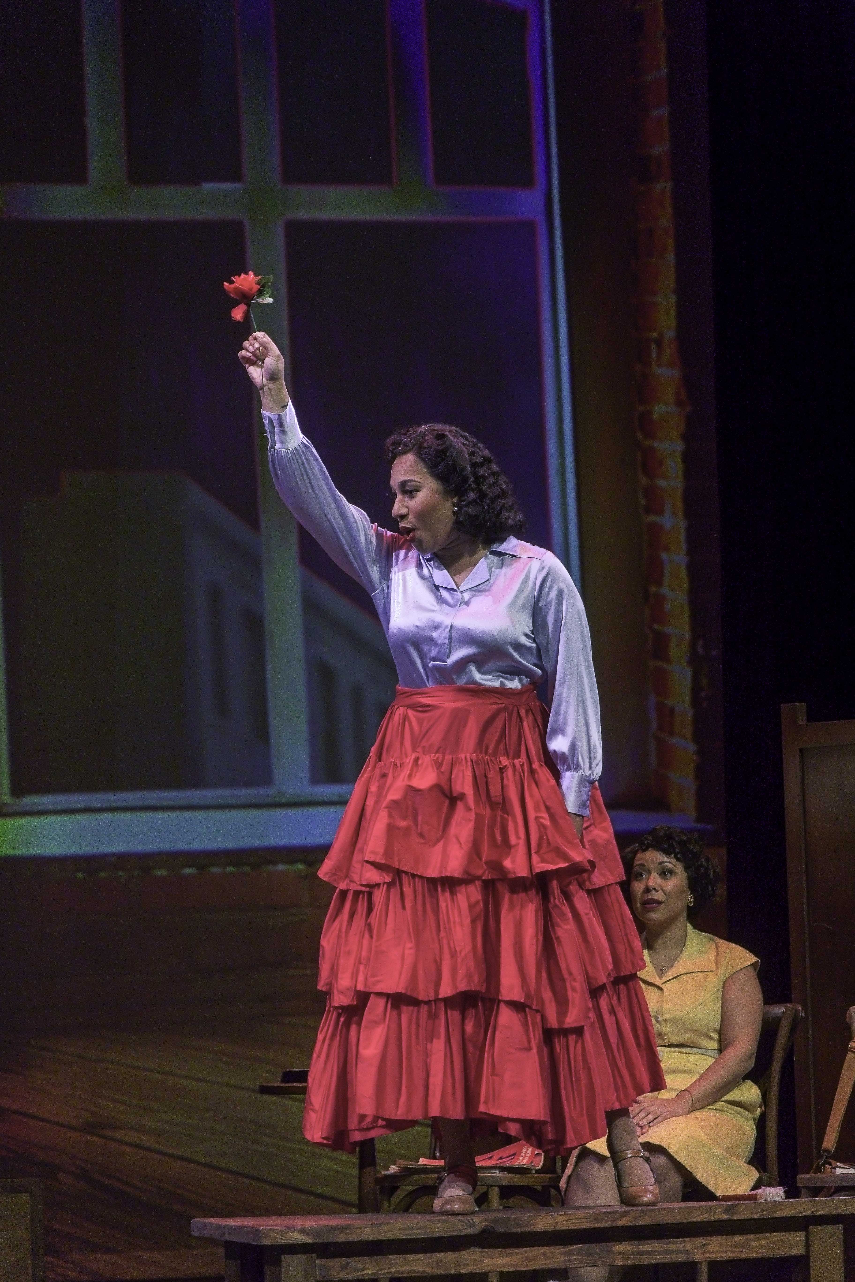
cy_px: 641
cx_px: 428
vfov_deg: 10.4
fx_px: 7018
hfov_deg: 7.0
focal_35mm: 197
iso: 1600
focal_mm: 73.3
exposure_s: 1/200
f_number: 2.8
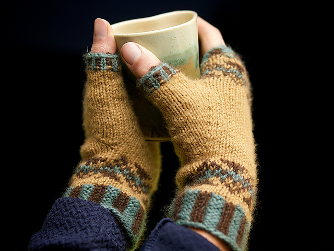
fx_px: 482
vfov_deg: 29.1
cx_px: 167
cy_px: 126
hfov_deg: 38.2
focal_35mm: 50
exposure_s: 1/50
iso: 400
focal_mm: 25
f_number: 2
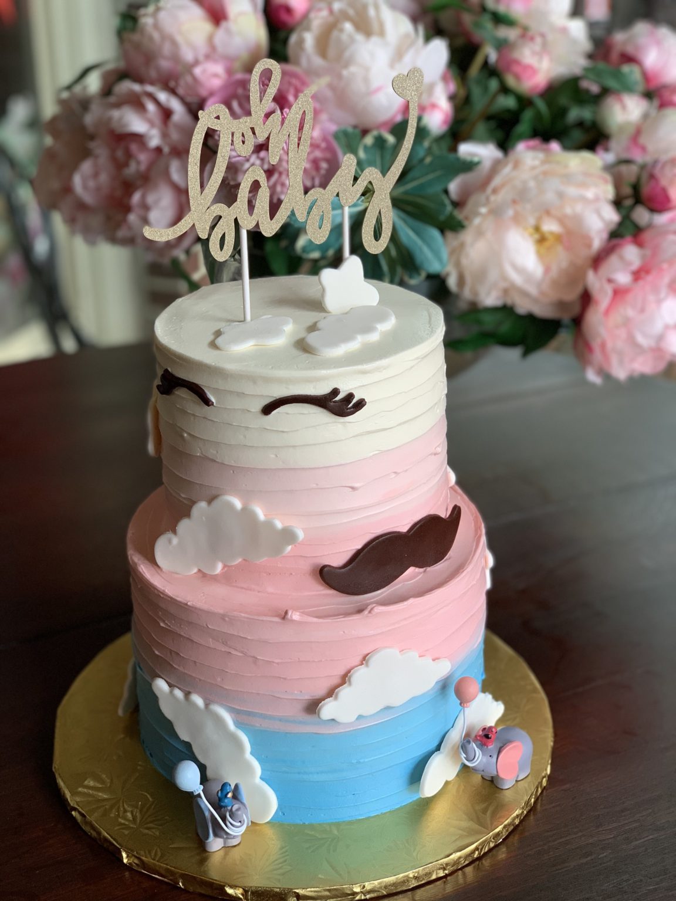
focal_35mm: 52
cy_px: 450
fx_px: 1354
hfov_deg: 28.0
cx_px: 338
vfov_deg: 36.8
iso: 64
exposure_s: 1/120
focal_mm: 6
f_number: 2.4
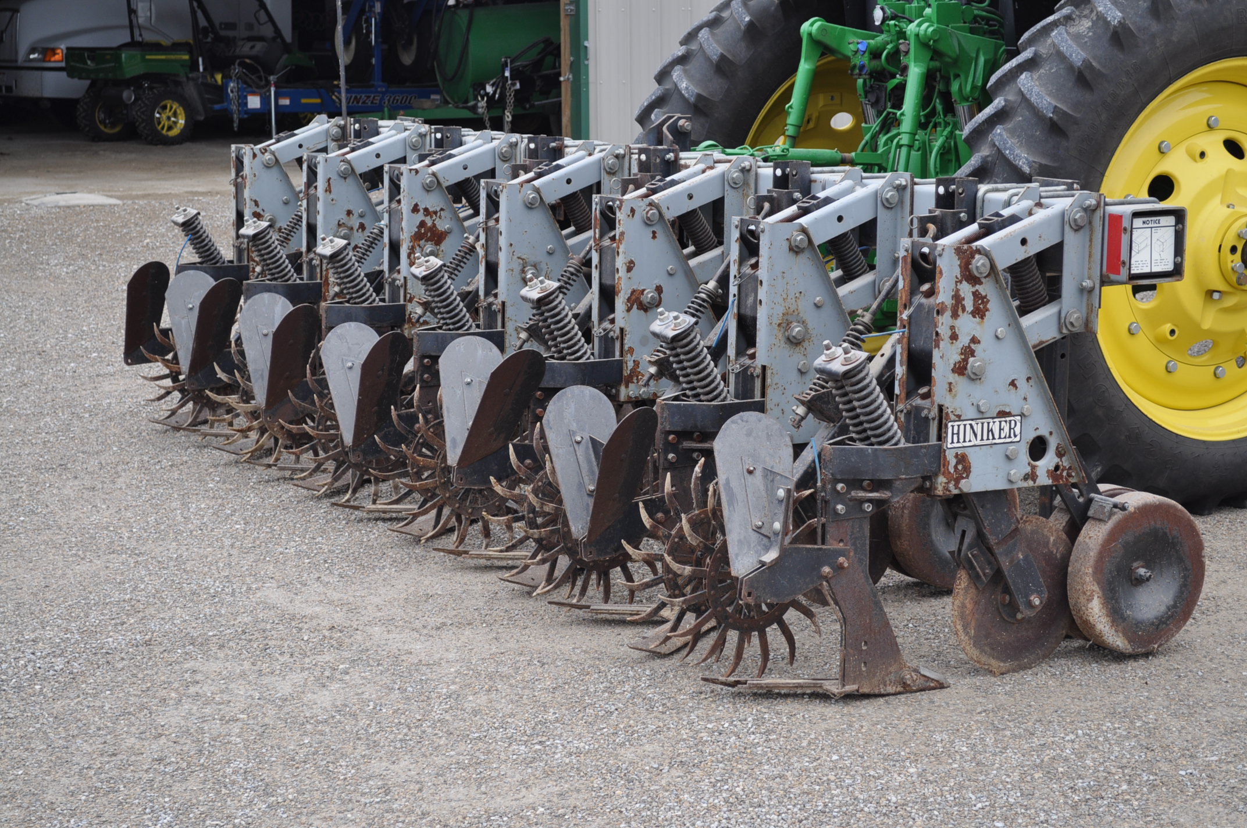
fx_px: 2335
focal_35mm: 68
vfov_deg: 20.1
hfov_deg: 29.9
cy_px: 414
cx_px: 624
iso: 200
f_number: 5.6
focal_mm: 45
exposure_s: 1/125
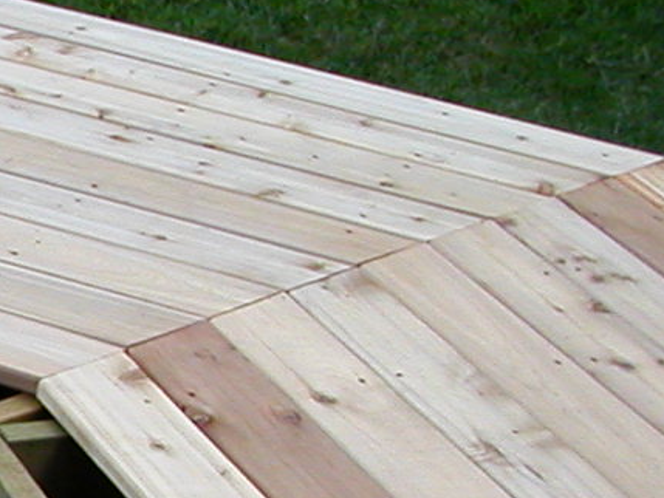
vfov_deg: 10.6
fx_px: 2648
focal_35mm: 138
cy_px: 538
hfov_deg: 13.0
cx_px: -522
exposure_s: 1/326
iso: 100
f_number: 2.7
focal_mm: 5.6
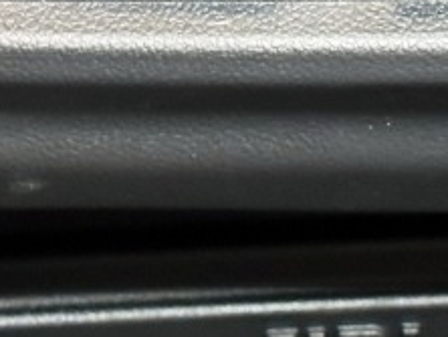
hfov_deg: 8.9
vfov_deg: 6.6
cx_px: 337
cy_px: -252
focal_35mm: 221
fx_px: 2863
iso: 500
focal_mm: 6.86
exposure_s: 1/40
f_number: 1.78
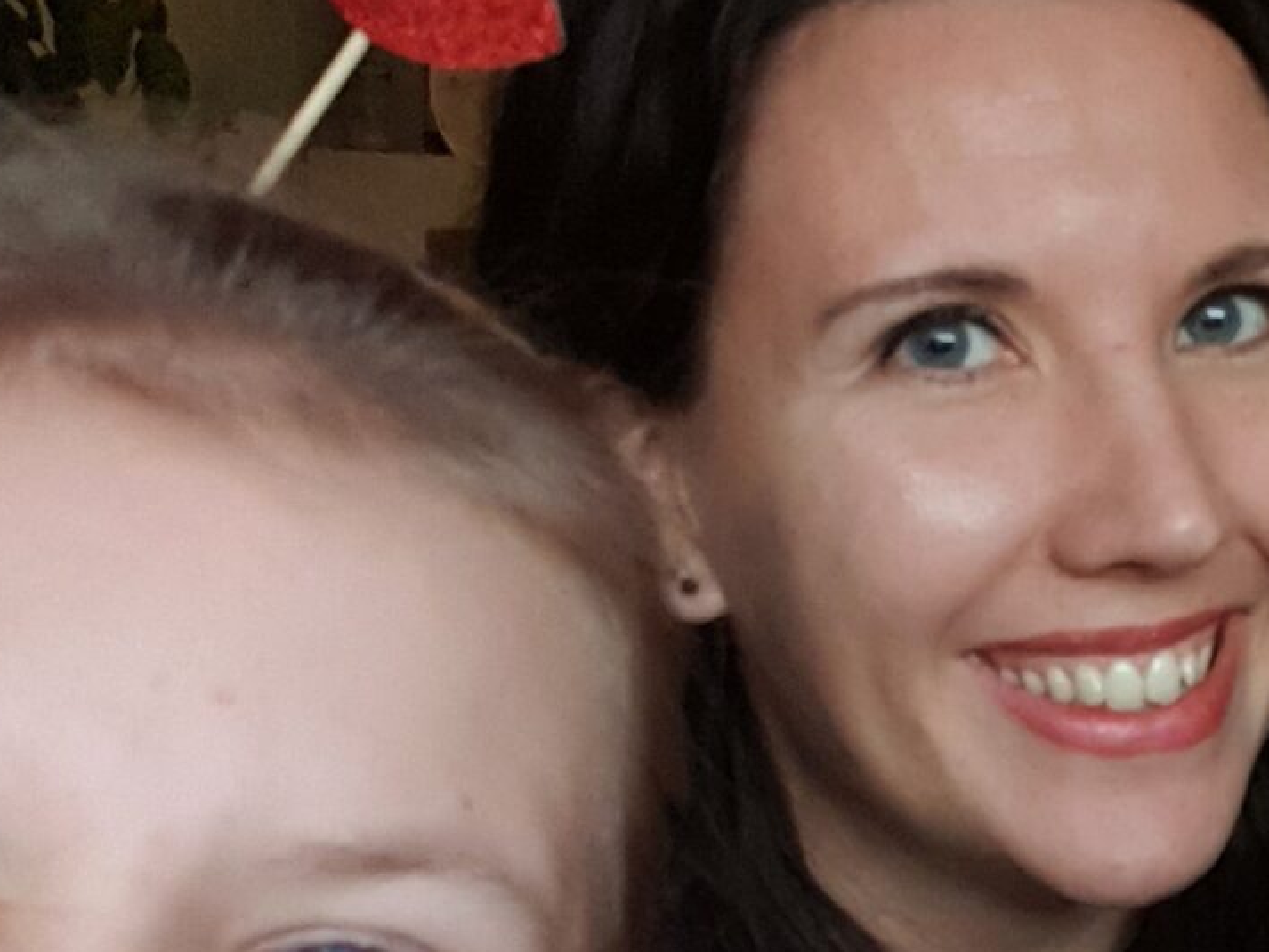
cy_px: 961
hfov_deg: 21.3
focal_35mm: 89
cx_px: 1255
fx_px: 3263
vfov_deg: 16.3
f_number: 1.7
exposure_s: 1/50
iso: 200
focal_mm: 2.92
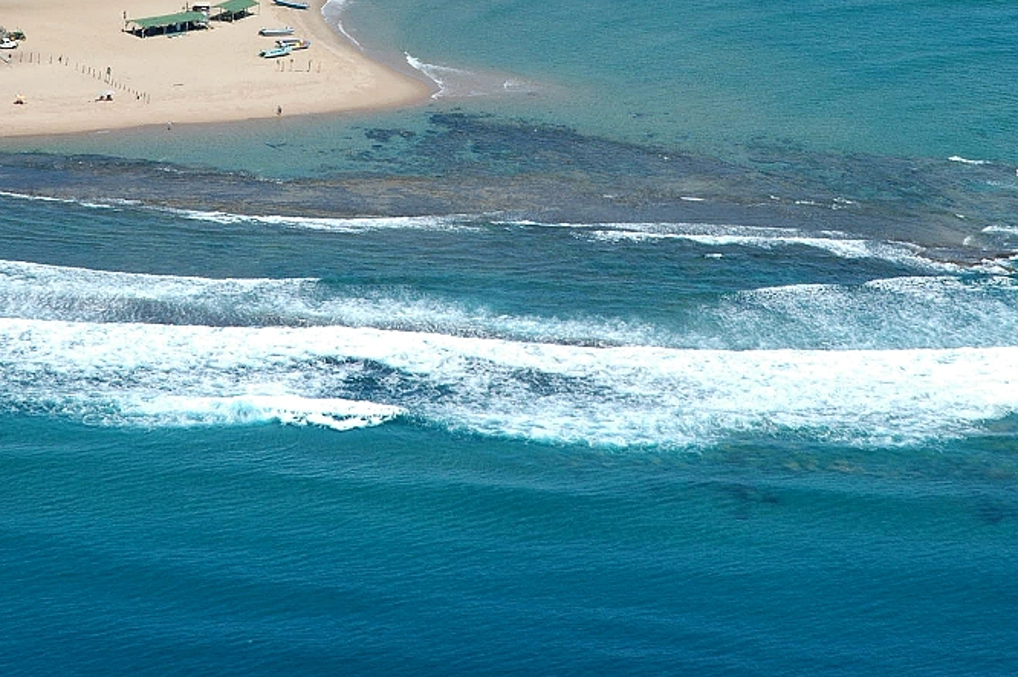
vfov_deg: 6.5
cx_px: 492
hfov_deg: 9.8
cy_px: -81
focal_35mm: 210
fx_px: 5934
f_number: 7.1
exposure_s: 1/500
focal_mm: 62
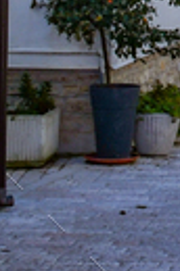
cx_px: 527
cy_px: -251
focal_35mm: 164
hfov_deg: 7.4
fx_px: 1237
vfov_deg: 11.4
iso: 100
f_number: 9
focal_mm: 16
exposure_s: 1/400
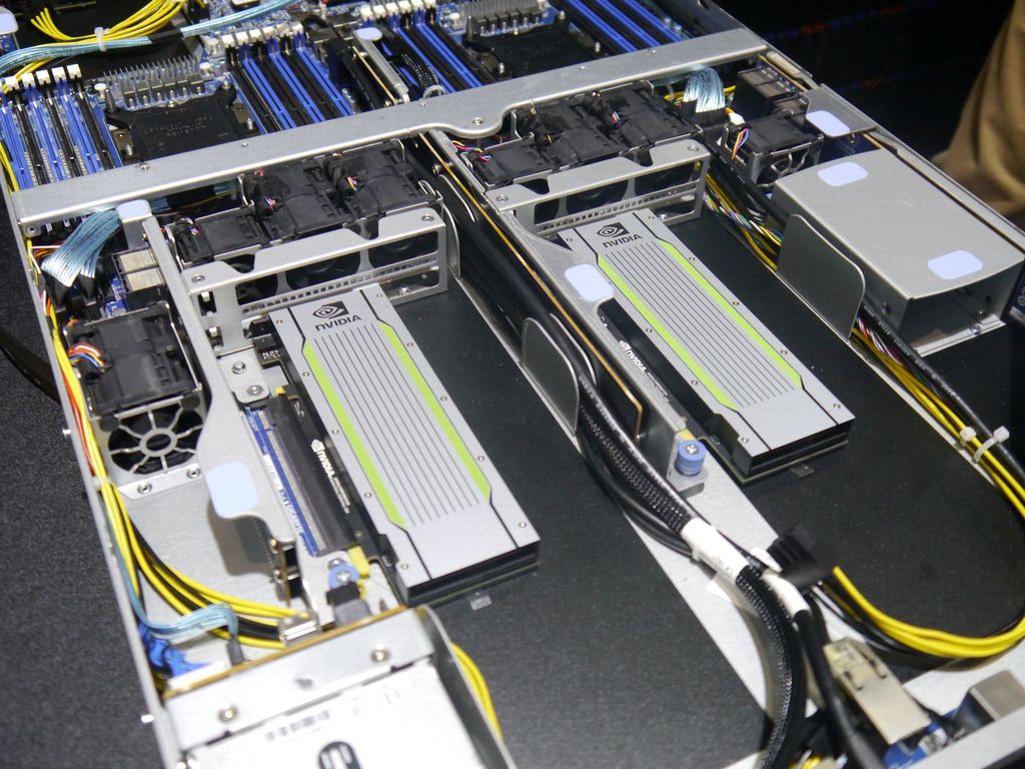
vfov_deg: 37.7
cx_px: 512
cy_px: 384
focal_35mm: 38
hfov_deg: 49.0
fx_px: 1125
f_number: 4.2
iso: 640
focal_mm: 19
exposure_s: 1/60
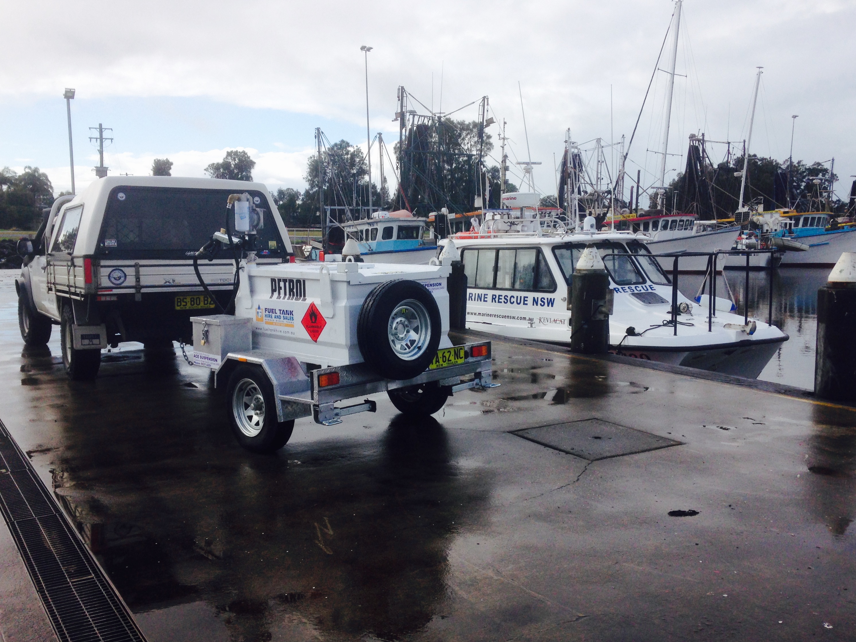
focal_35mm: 36
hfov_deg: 51.3
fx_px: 890
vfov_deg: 39.7
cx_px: 413
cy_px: 318
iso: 50
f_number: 2.4
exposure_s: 1/1290
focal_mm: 4.12
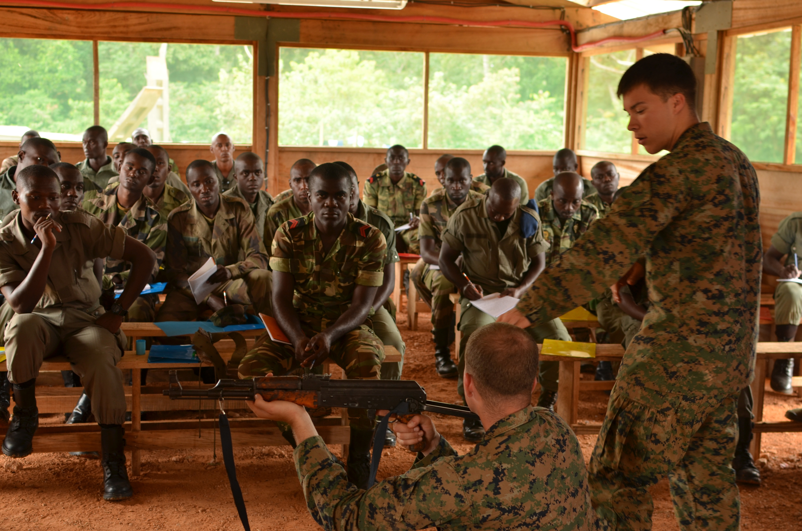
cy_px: 266
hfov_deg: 37.9
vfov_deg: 25.6
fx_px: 1167
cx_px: 401
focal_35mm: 52
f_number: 3.5
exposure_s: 1/50
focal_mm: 35
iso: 125
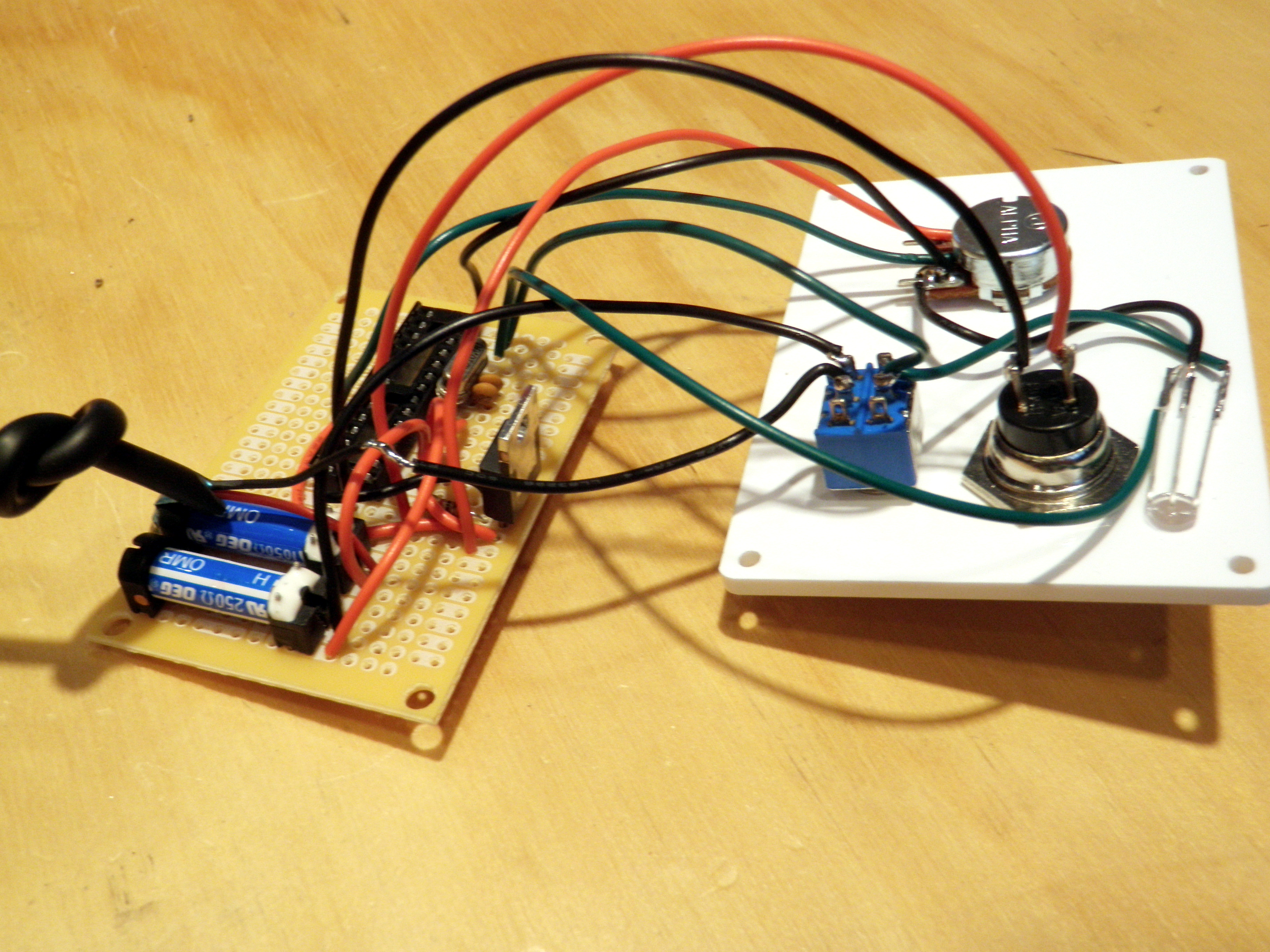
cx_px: 635
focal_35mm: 36
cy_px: 476
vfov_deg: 39.7
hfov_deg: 51.4
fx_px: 1321
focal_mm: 6.53
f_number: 4.1
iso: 125
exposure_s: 1/40
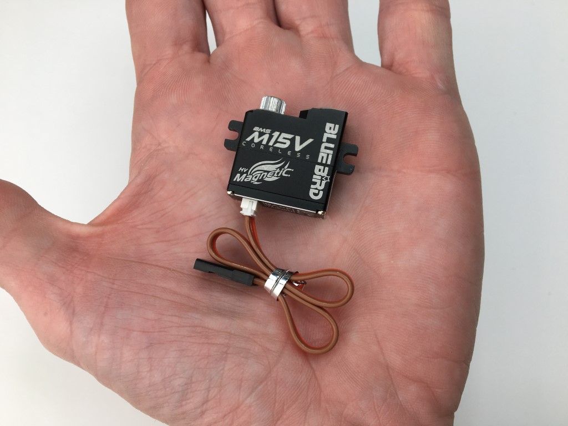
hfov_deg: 61.7
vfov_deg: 48.2
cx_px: 284
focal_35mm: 29
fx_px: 476
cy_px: 213
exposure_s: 1/255
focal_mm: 4.15
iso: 25
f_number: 2.2
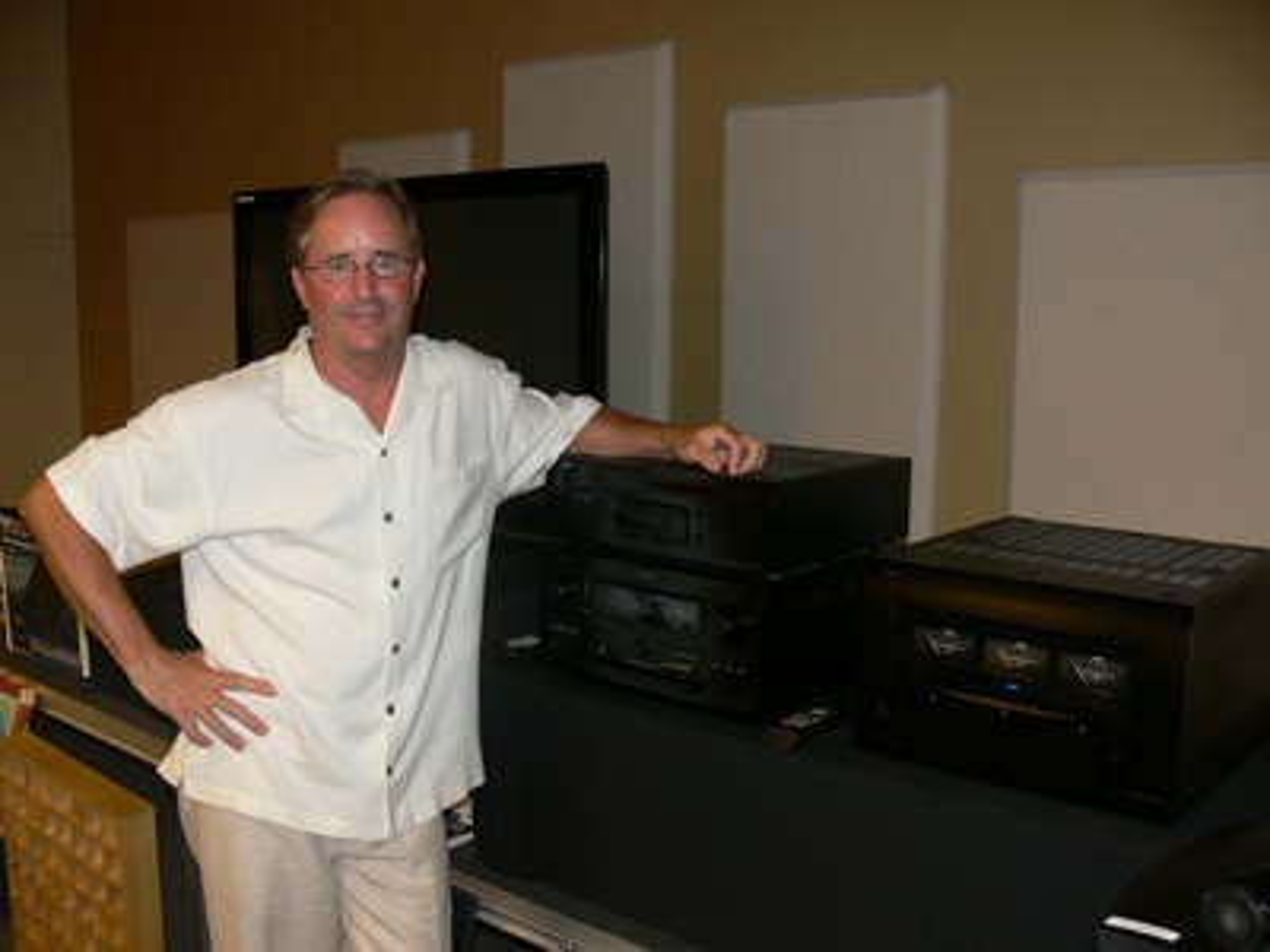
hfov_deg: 52.6
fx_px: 1284
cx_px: 635
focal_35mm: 35
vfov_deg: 40.7
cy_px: 476
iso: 100
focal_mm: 7.4
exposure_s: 1/30
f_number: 2.8
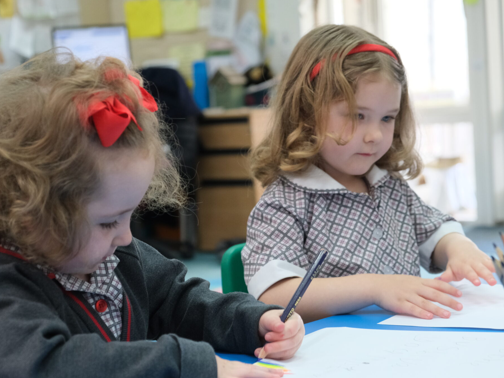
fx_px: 1165
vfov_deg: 18.4
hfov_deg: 24.4
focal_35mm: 80
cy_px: 187
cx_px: 226
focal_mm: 48.4
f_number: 4
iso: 1600
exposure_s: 1/75
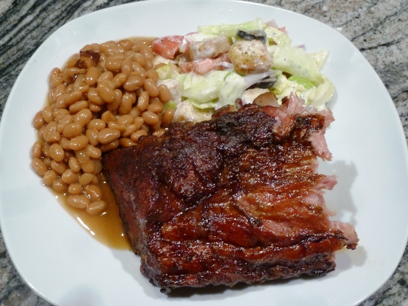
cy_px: 153
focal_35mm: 52
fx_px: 613
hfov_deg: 36.8
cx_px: 204
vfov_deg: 28.0
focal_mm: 8.5
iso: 400
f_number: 3.8
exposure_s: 1/13
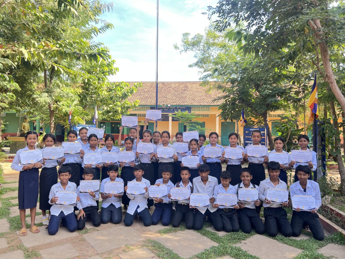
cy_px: 130
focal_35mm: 26
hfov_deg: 67.3
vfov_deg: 53.1
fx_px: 259
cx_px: 172
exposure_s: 1/250
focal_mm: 5.7
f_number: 1.5
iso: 50
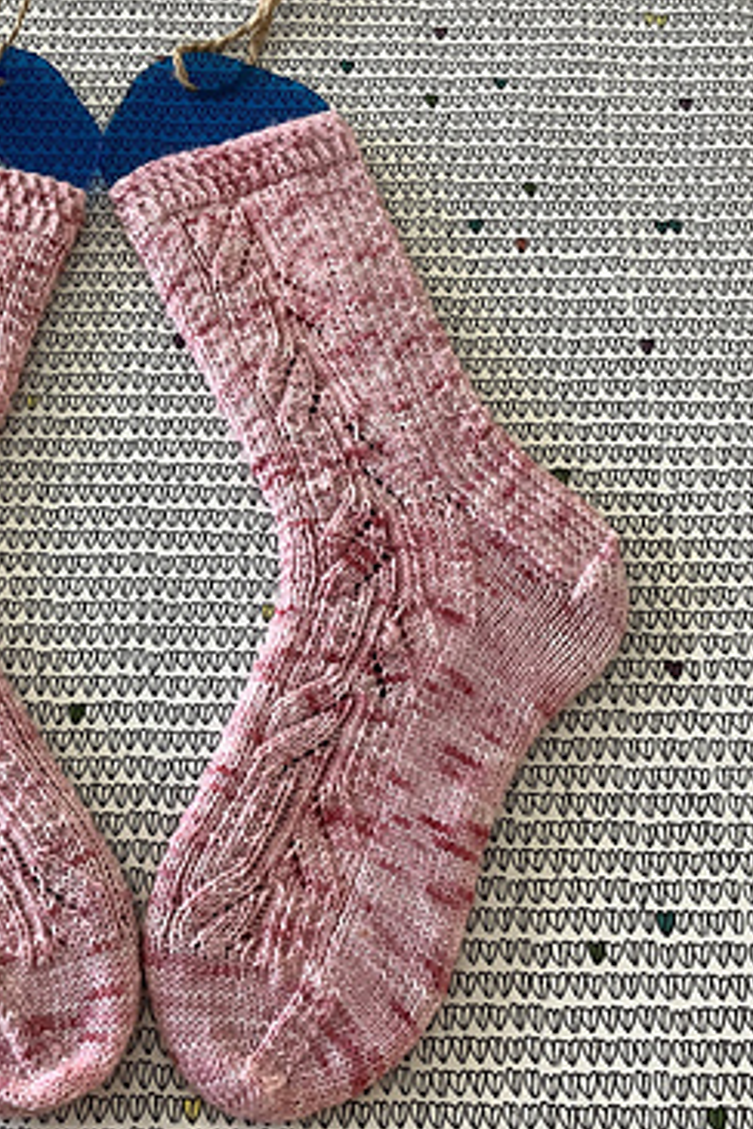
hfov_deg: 29.9
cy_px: 575
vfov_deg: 44.5
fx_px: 1380
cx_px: 160
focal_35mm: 44
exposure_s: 1/60
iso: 64
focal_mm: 3.3
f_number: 2.4
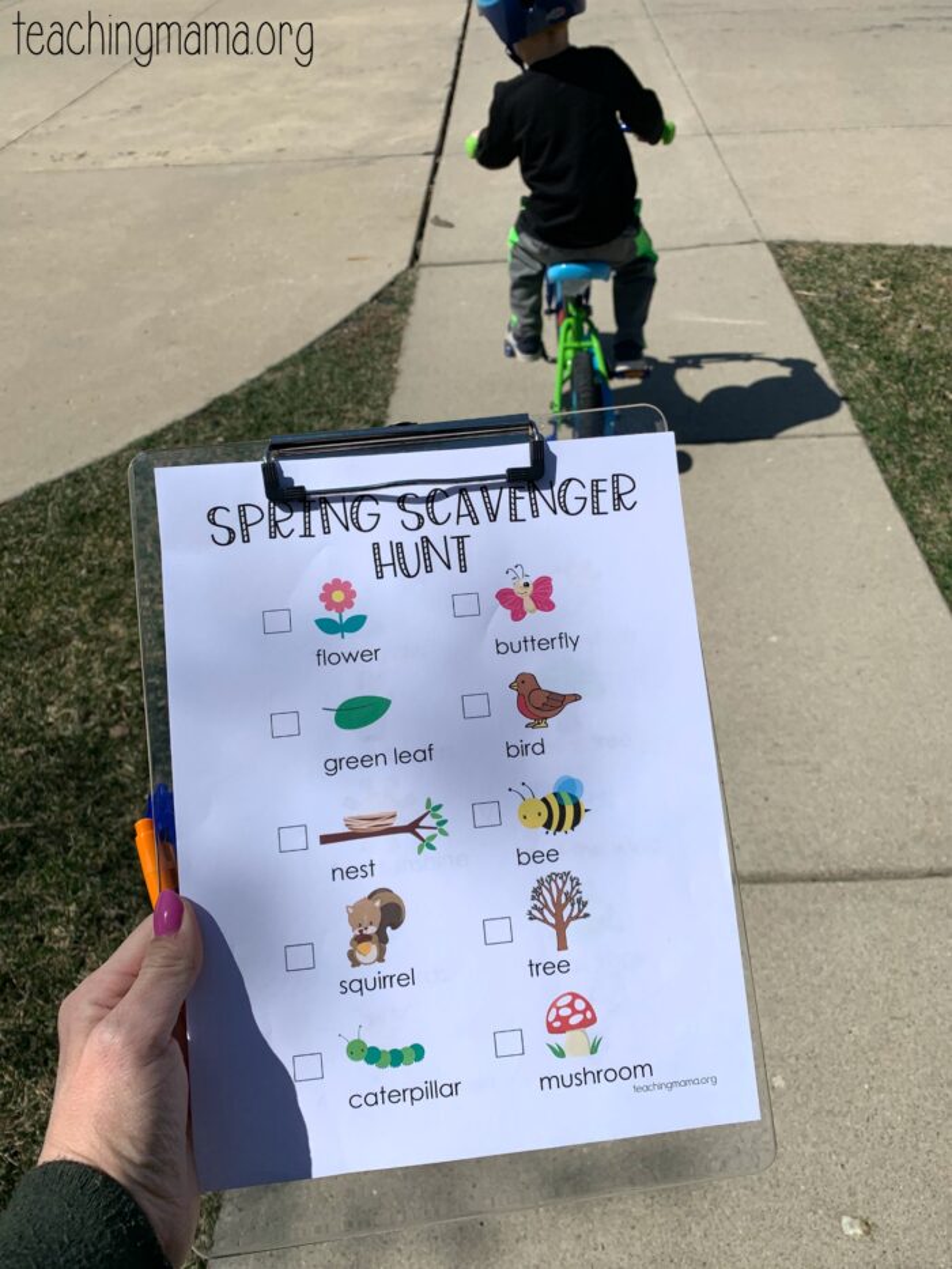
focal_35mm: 26
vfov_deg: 67.3
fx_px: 953
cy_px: 634
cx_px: 476
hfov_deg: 53.1
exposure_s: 1/6061
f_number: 1.8
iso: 25
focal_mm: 4.25
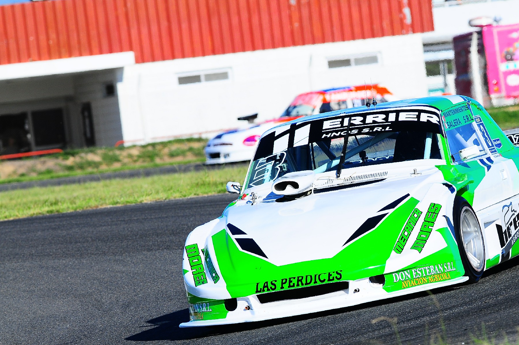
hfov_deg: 3.4
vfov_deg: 2.3
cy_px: 221
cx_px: 342
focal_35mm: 602
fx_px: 8669
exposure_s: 1/800
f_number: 8
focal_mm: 300
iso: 200
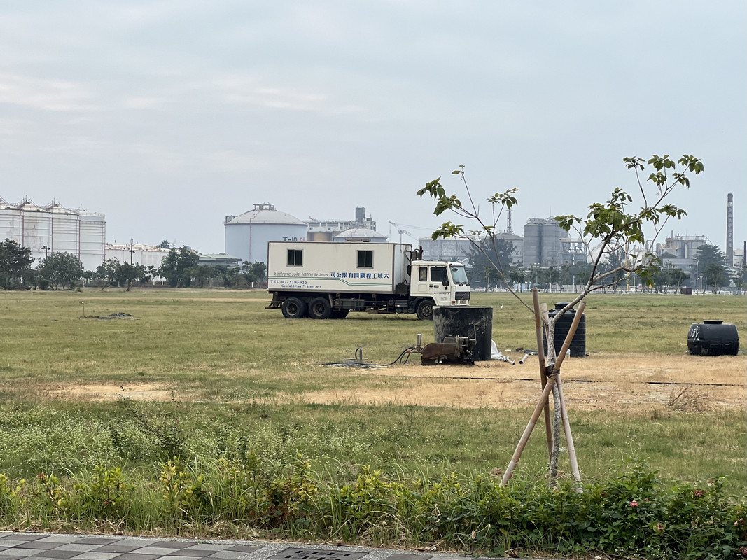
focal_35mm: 77
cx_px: 374
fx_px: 1661
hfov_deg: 25.3
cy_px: 280
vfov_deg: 19.1
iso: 32
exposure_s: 1/791
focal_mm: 9
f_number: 2.8
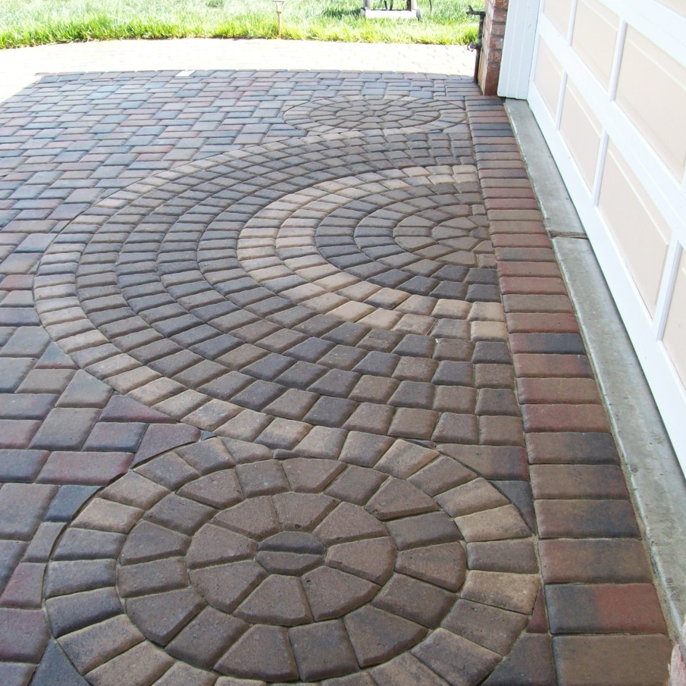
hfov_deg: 37.3
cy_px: 331
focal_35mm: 45
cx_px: 258
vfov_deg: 37.5
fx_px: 1009
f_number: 2.7
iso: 80
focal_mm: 6
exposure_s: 1/204
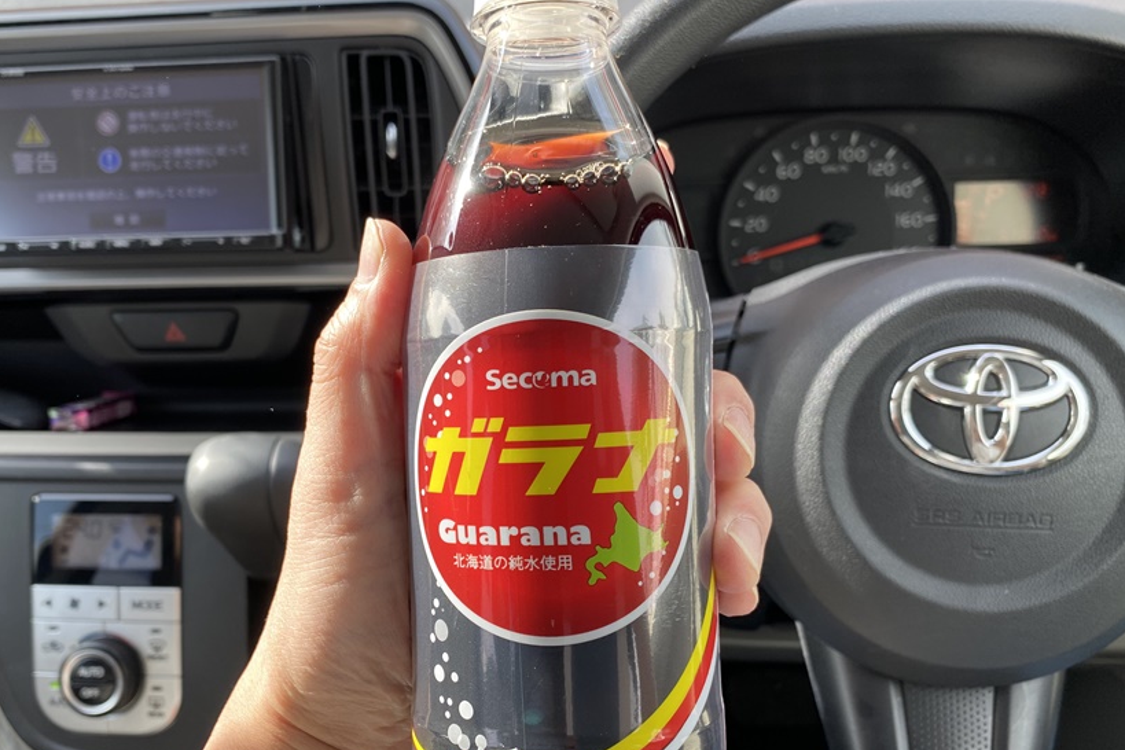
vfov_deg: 39.7
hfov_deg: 57.1
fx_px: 1031
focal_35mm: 33
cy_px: 470
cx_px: 507
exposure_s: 1/280
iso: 32
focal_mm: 4.25
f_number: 1.8
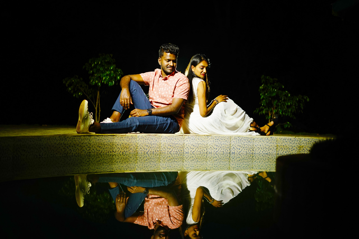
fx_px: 499
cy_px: 120
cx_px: 180
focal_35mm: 50
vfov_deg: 27.0
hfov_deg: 39.6
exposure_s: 1/100
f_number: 1.8
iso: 1000
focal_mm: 50
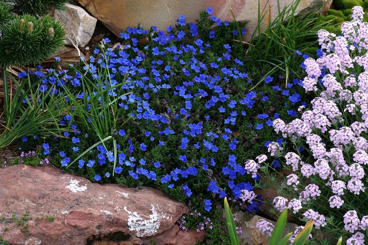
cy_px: 122
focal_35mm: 135
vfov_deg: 10.2
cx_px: 184
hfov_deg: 15.2
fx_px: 1380
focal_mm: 90
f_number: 9.5
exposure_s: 1/180
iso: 400
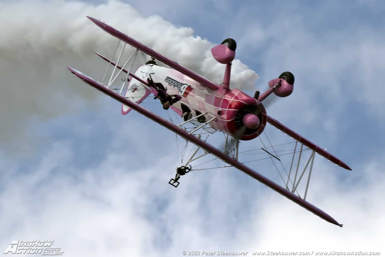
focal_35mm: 750
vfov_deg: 1.8
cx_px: 192
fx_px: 8025
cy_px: 128
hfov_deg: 2.7
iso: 140
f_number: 13
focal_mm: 500
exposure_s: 1/500
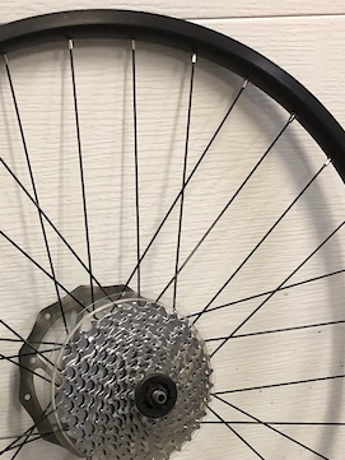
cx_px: 113
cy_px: 398
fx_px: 823
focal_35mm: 62
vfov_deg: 30.1
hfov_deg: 23.6
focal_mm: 3.99
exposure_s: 1/13
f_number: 1.8
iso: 100
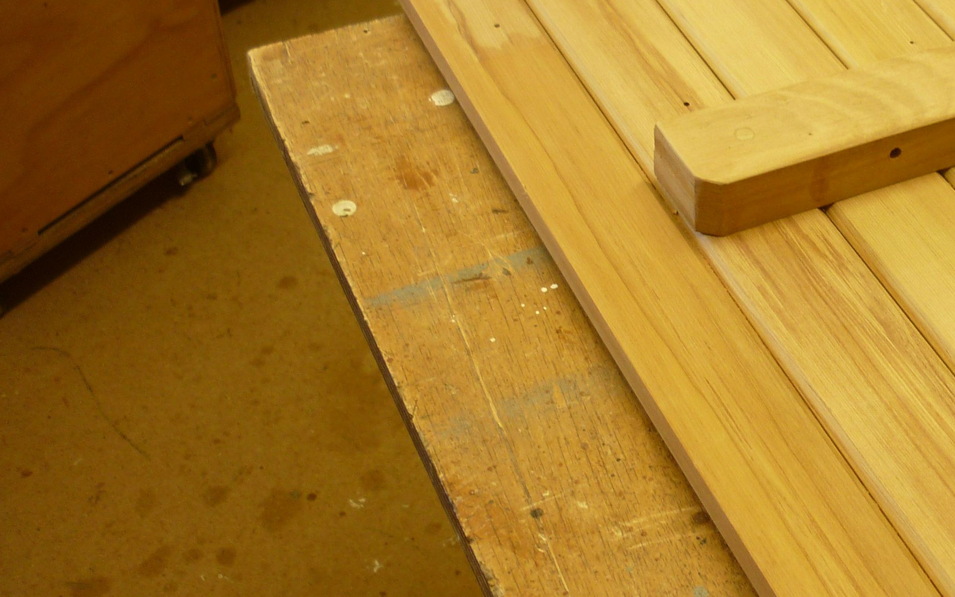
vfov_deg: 20.5
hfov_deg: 31.1
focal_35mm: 63
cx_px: 842
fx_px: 1640
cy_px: 183
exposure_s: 1/30
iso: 100
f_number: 2.8
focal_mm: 5.5
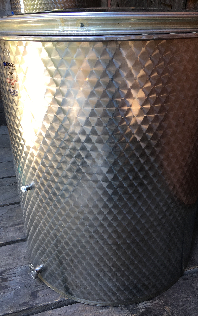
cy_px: 157
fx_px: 268
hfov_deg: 40.6
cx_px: 97
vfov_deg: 61.2
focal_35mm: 31
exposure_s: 1/40
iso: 25
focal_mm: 4.15
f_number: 2.2
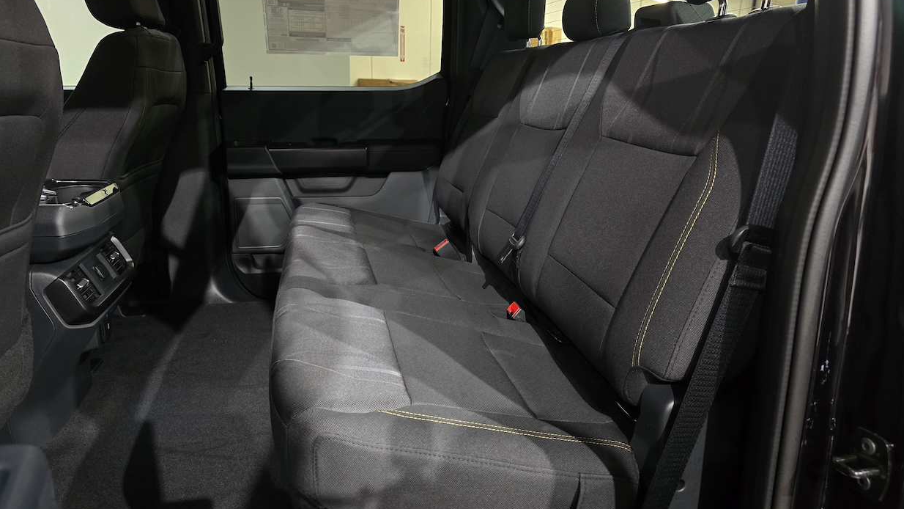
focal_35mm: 26
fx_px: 623
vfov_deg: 44.4
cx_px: 445
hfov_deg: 71.9
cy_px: 248
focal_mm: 6.3
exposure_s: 1/60
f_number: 1.7
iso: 1000
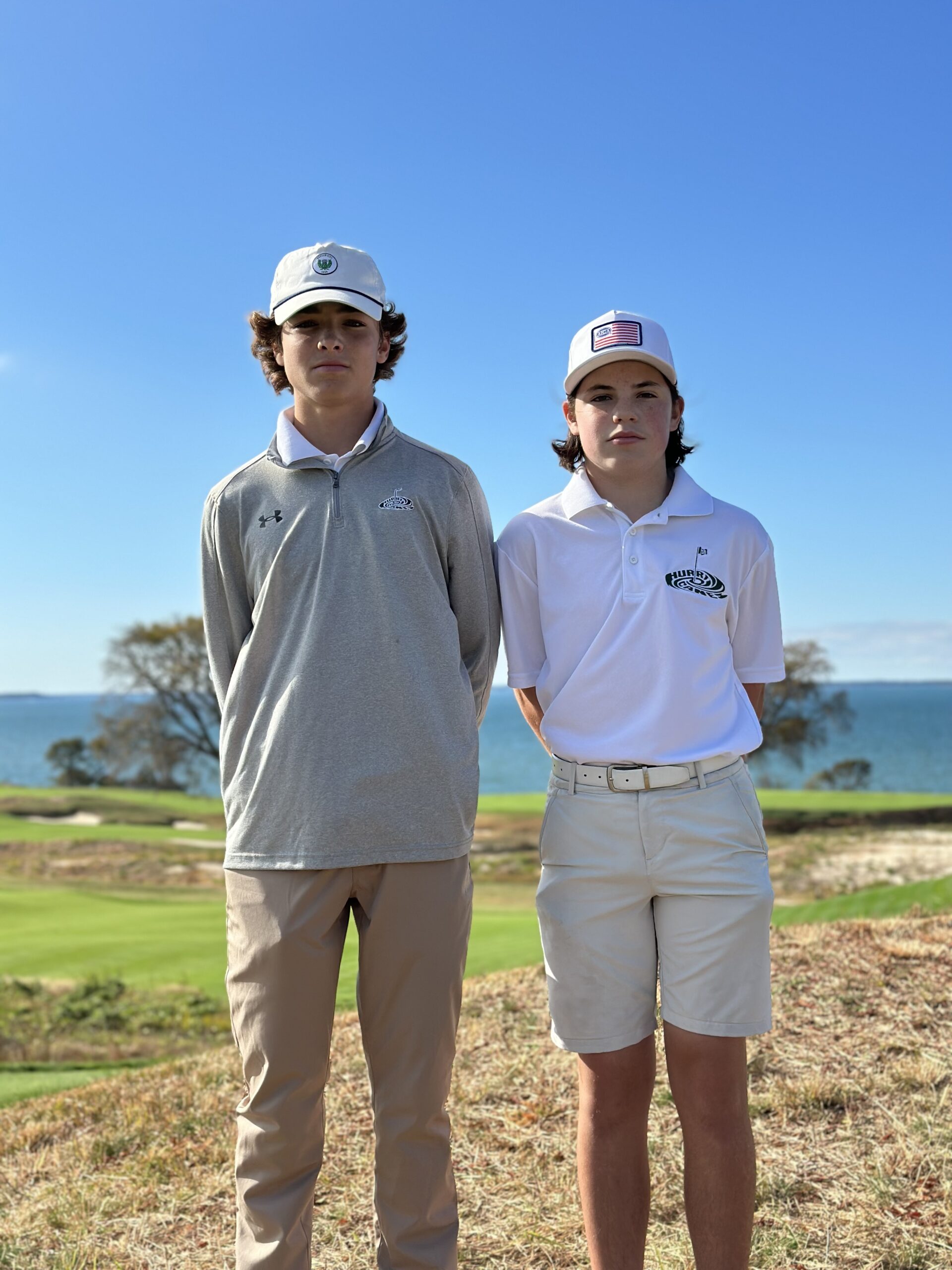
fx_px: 1760
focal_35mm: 48
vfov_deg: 39.7
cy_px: 635
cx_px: 476
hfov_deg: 30.3
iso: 100
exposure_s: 1/5882
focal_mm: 6.86
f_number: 1.78
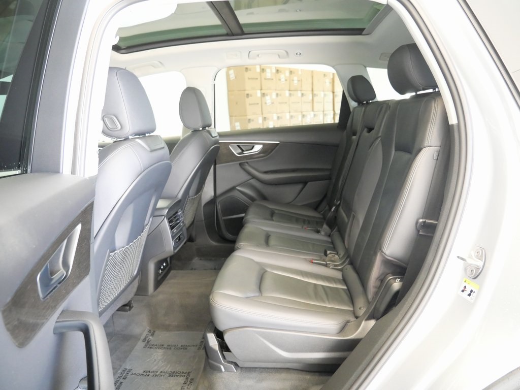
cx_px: 260
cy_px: 195
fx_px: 361
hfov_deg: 71.6
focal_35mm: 24
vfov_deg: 56.8
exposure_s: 1/20
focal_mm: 12
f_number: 3.5
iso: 3200
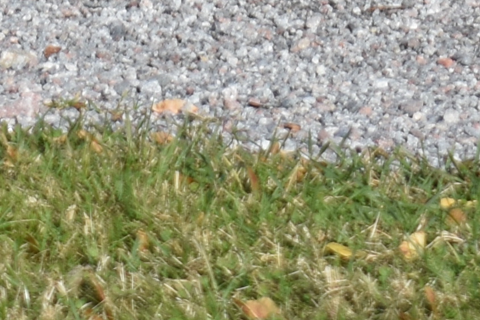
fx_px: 7810
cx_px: -95
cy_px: -779
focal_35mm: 586
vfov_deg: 2.3
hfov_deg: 3.5
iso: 100
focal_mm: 55
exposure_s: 1/400
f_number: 5.6
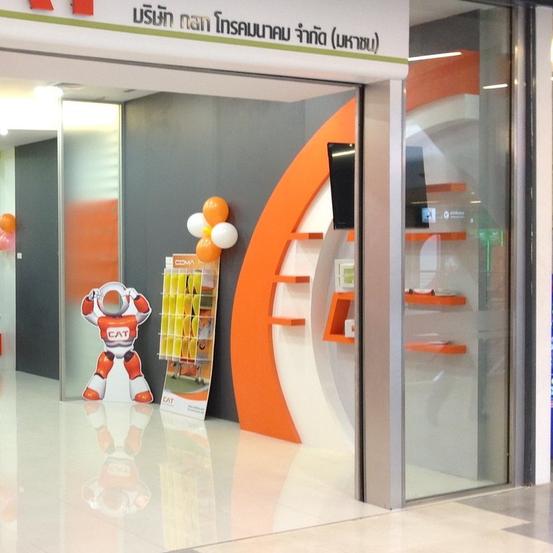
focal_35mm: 58
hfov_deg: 28.4
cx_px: 57
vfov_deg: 29.6
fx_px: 1048
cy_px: 274
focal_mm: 4.28
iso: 64
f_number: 2.4
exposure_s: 1/24
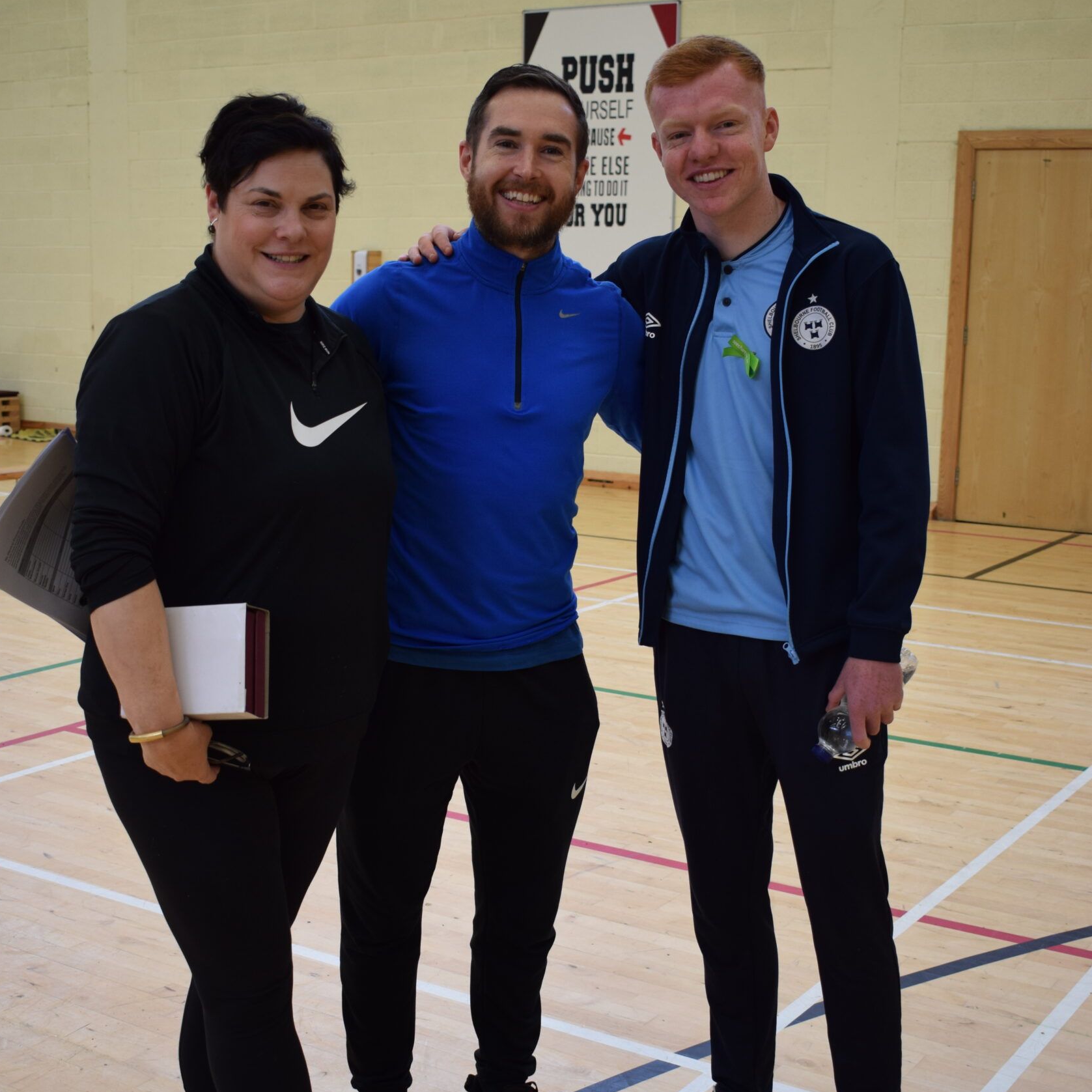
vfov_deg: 34.9
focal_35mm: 49
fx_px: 1736
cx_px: 537
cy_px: 611
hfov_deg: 34.9
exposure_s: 1/80
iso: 400
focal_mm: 25
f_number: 4.5
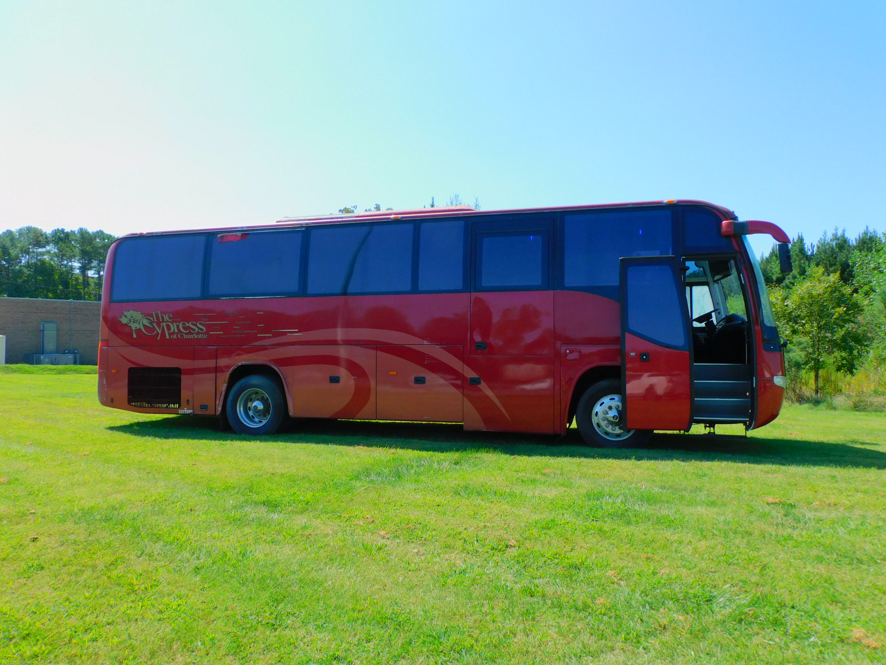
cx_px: 443
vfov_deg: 56.8
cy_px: 332
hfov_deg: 71.6
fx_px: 614
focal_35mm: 24
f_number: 3.3
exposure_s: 1/1000
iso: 125
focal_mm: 4.3
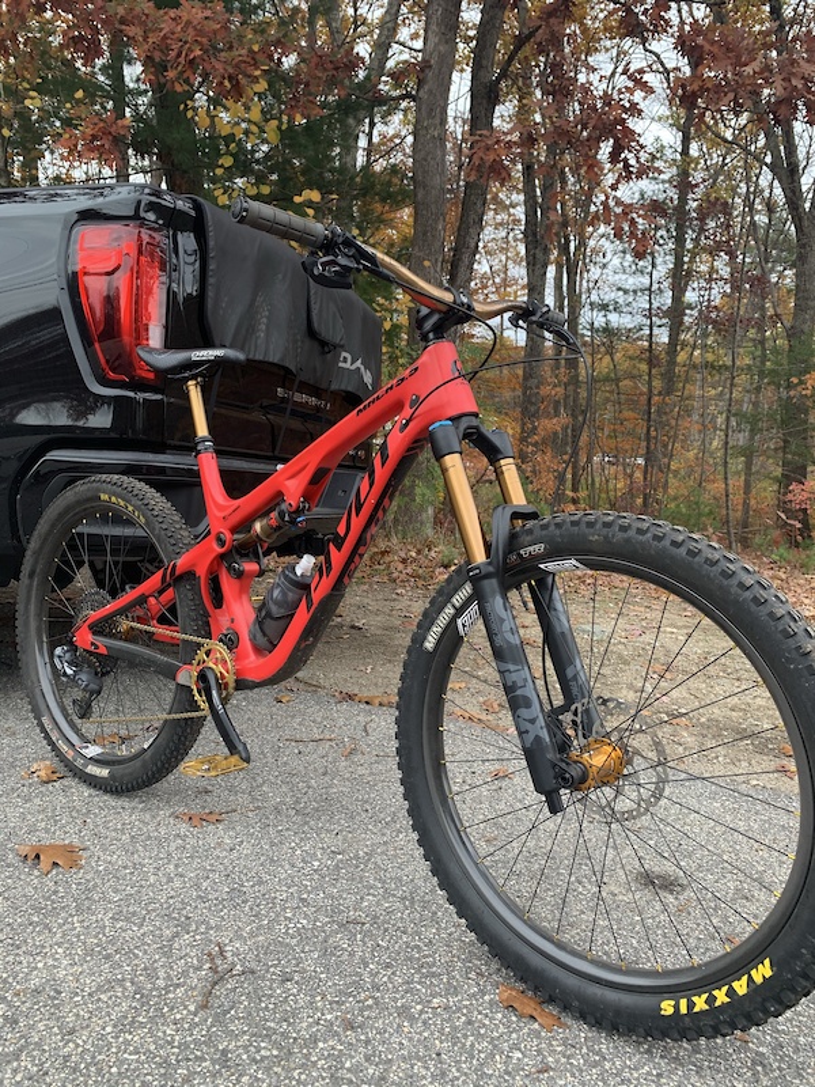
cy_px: 544
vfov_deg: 67.3
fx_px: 816
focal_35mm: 26
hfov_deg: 53.1
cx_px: 408
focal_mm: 4.25
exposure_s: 1/76
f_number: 1.8
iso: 100
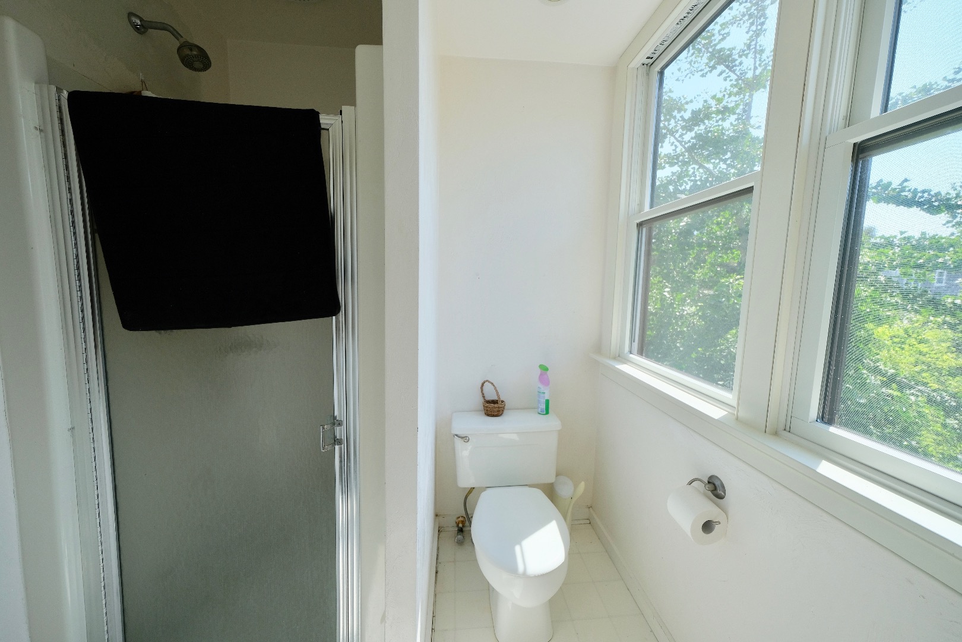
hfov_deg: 112.6
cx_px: 481
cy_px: 321
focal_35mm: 12
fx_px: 321
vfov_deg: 90.0
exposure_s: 1/220
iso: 320
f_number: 5
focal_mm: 8
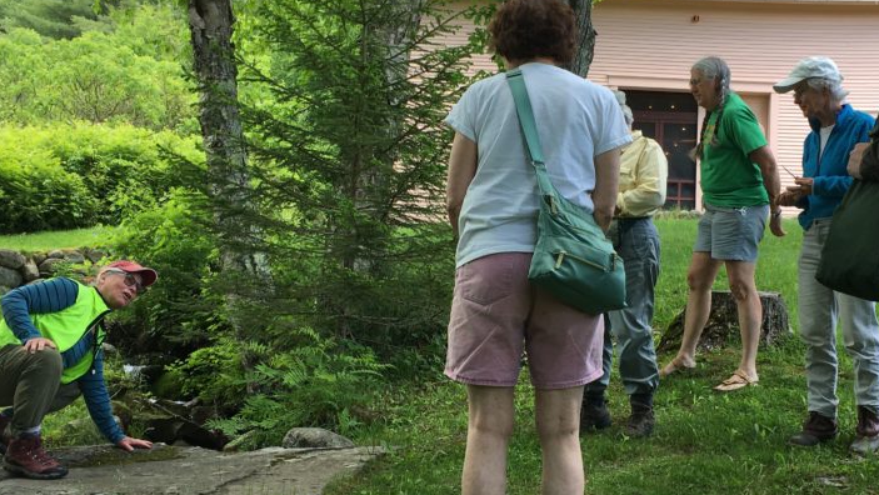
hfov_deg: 44.4
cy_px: 245
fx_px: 1073
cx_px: 513
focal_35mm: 46
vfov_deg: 26.0
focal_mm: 4.15
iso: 25
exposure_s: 1/176
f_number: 2.2
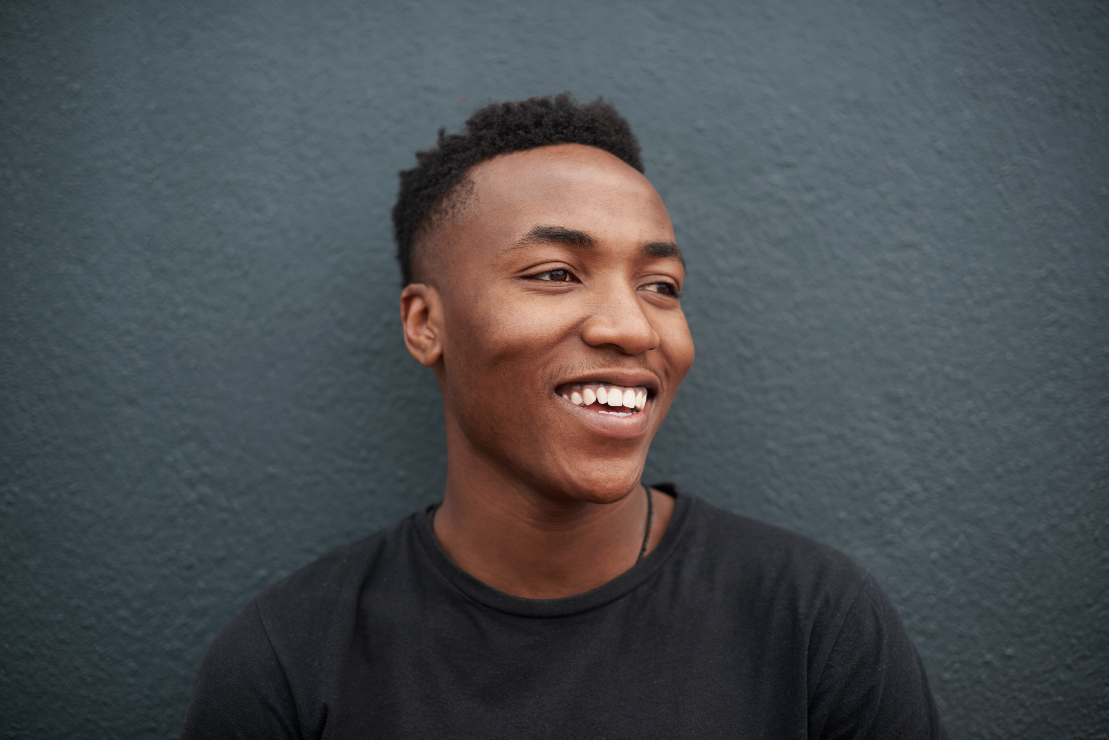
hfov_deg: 39.6
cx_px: 554
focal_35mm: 50
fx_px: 1541
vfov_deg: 27.0
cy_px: 370
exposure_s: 1/640
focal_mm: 50
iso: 125
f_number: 2
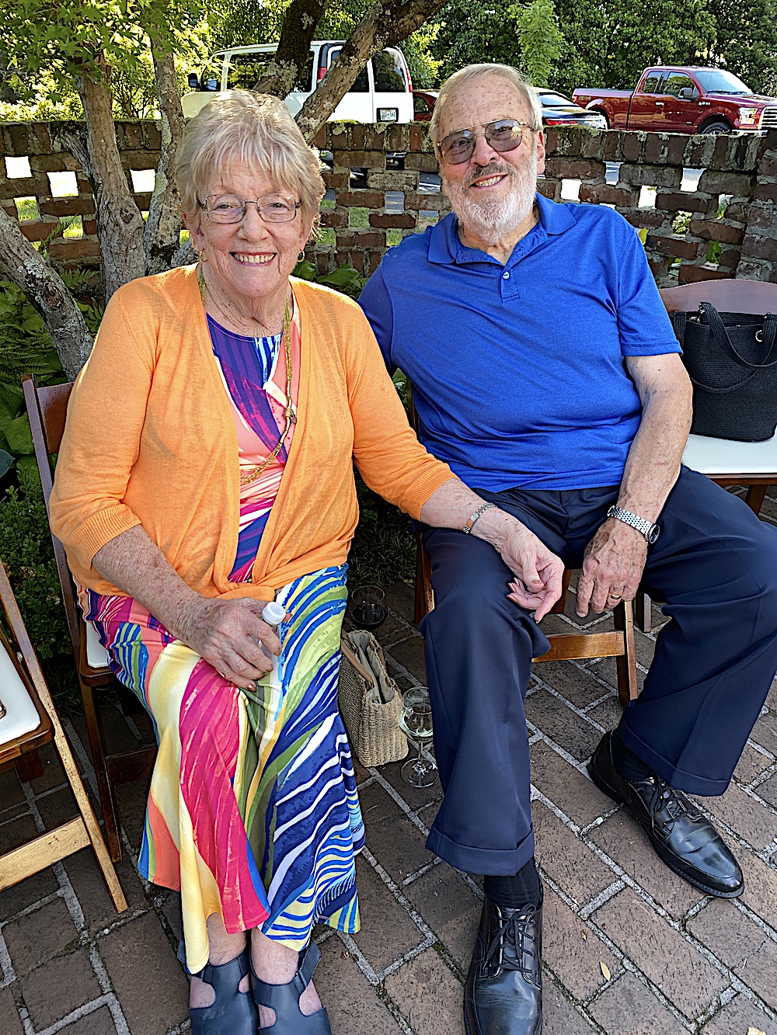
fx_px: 778
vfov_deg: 67.3
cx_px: 388
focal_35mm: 26
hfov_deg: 53.1
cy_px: 518
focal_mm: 4.25
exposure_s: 1/120
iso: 32
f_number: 1.8
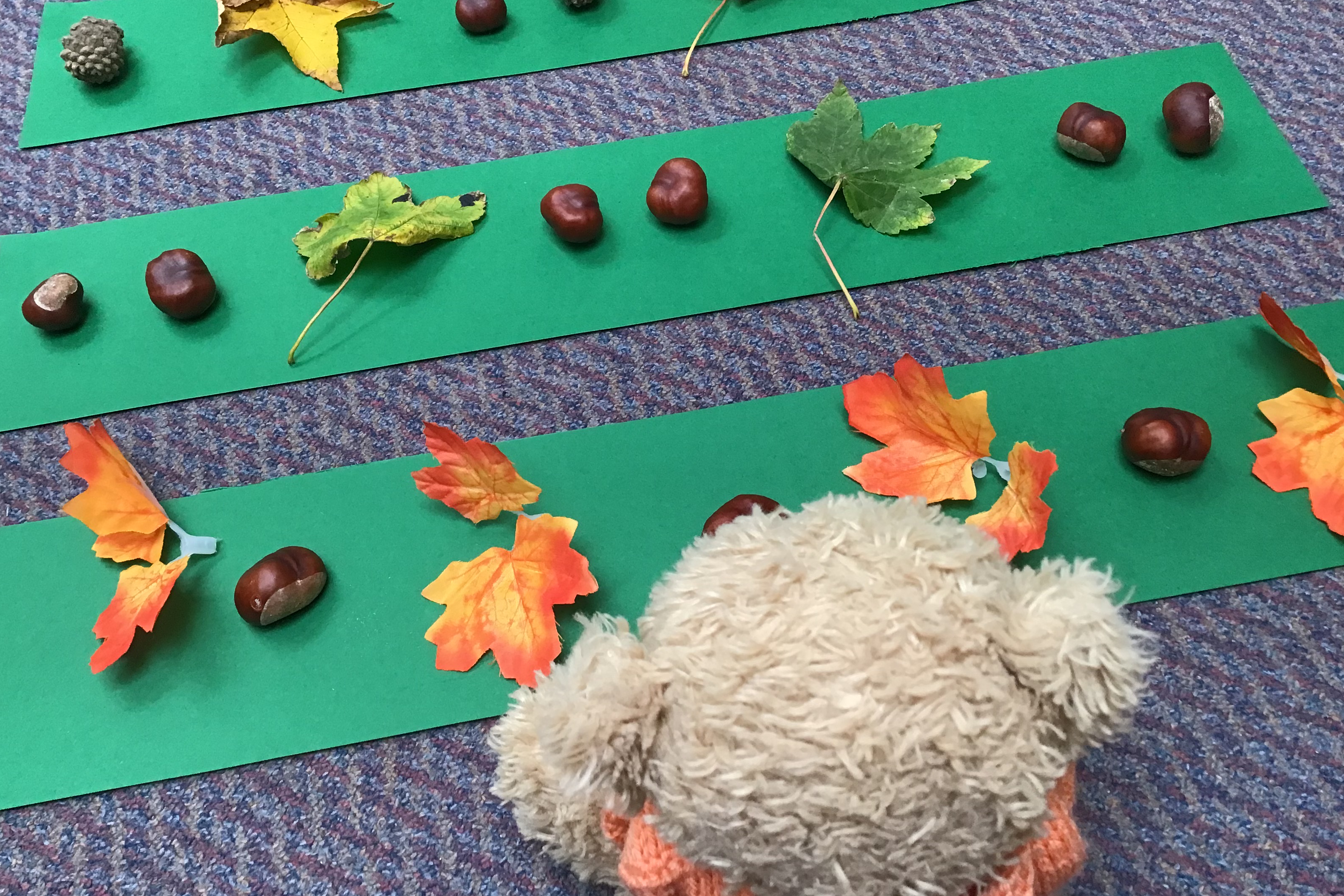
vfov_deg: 39.9
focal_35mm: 33
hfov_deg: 57.2
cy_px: 398
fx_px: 1232
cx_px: 669
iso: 40
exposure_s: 1/33
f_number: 2.4
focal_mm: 3.3
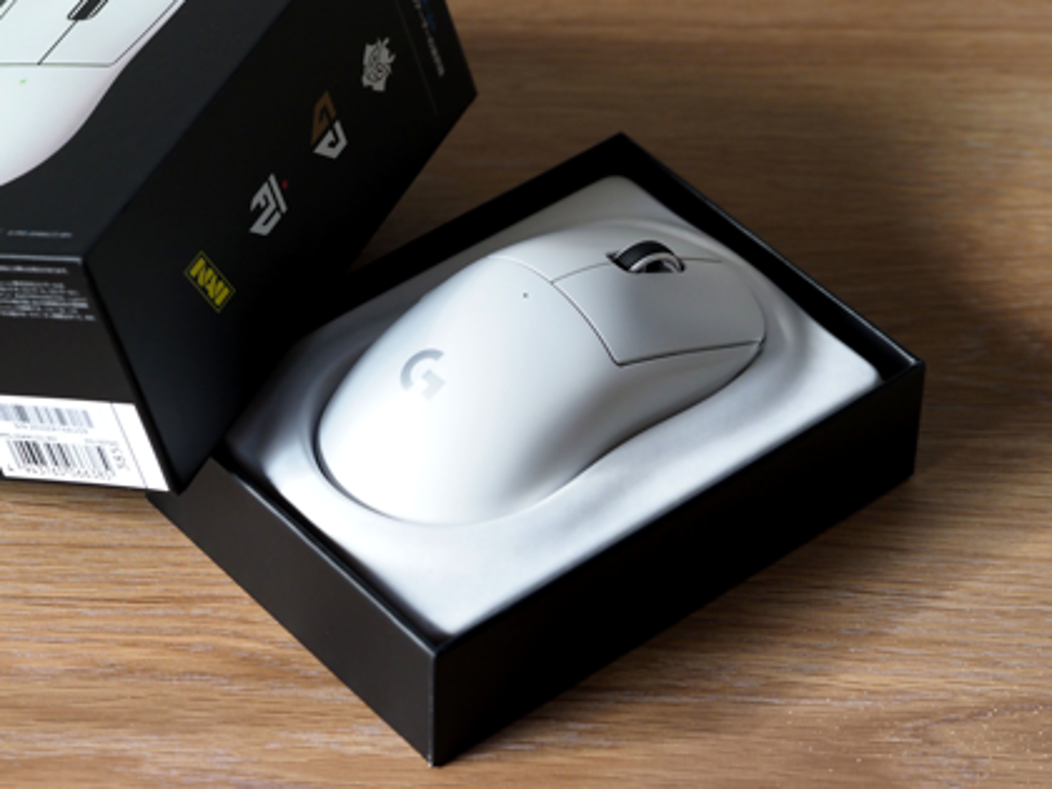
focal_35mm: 120
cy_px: 394
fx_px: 3647
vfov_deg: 12.3
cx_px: 526
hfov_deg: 16.4
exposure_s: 1/125
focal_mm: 60
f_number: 4.5
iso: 1250
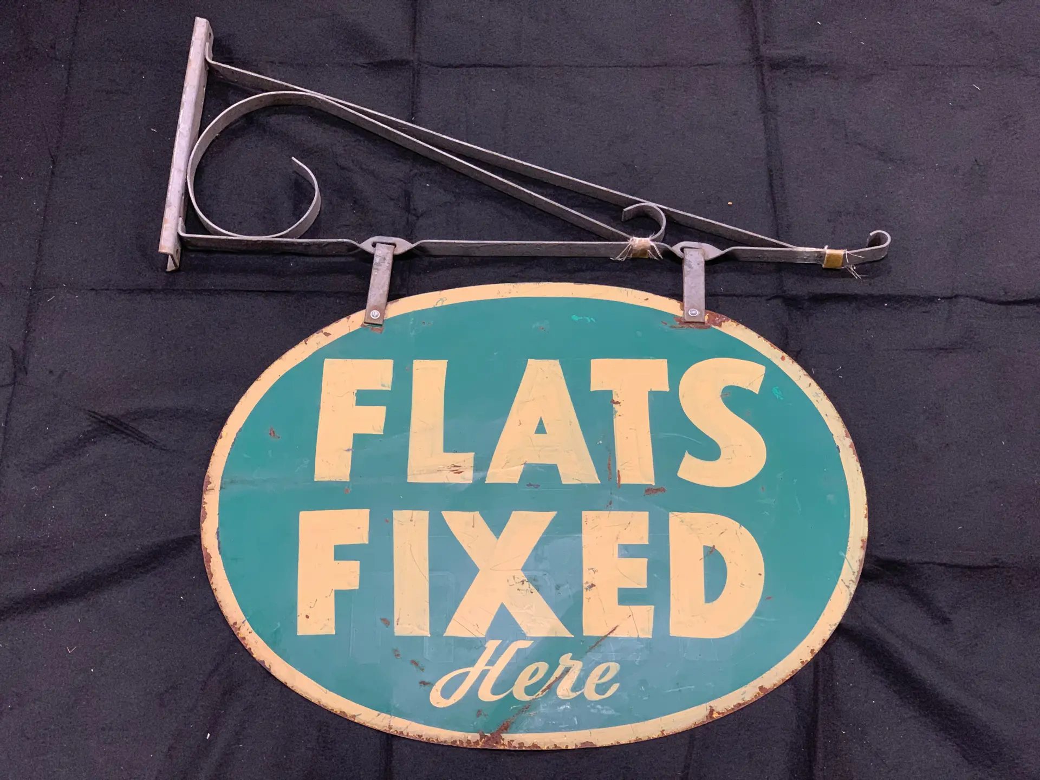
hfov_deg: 36.8
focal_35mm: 52
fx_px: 1562
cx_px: 520
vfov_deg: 28.0
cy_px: 390
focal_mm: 6
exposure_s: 1/60
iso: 250
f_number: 2.4
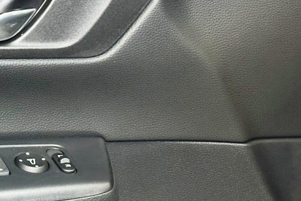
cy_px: 124
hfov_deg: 15.9
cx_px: -65
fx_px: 1037
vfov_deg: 11.1
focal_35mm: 124
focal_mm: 6.86
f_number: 1.78
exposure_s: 1/30
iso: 640
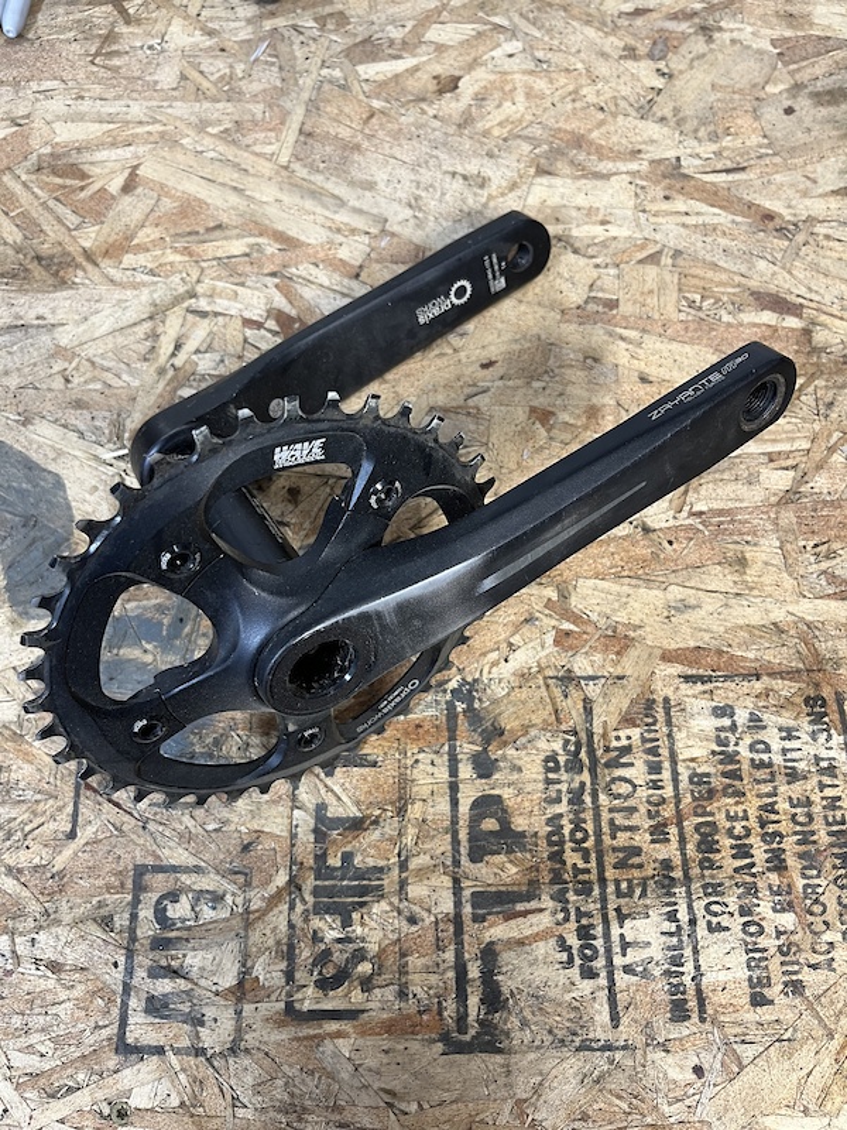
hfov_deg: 53.1
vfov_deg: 67.3
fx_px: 848
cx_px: 424
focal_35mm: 26
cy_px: 565
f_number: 1.6
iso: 160
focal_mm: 5.1
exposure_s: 1/60
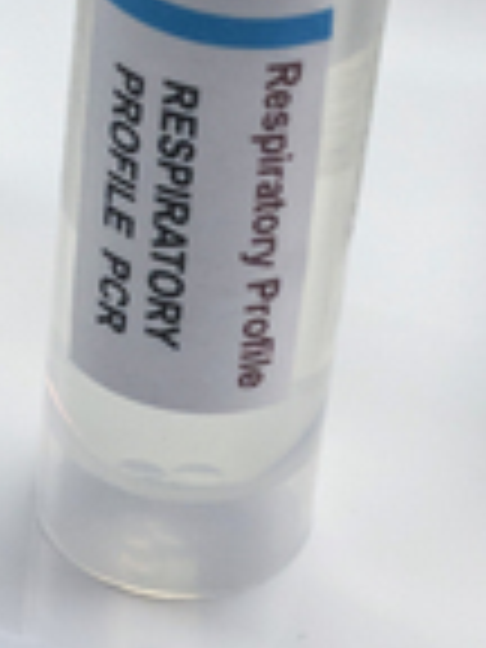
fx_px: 4717
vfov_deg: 7.8
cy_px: 695
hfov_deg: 5.8
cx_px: 972
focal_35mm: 252
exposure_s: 1/50
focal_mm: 23
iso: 250
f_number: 8
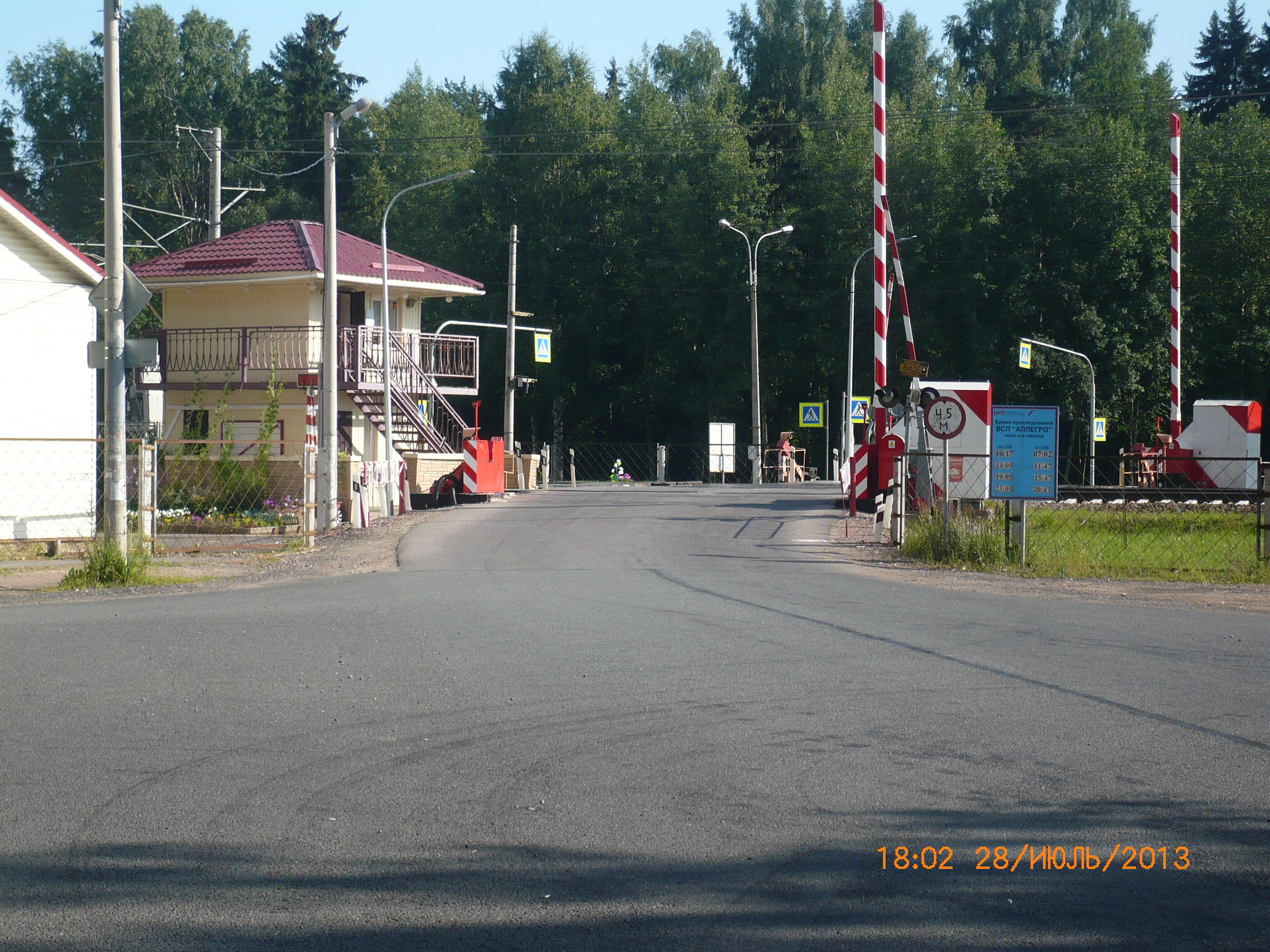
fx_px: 3082
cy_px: 476
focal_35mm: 84
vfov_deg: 17.6
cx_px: 635
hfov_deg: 23.3
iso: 100
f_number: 4.4
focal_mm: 13.9
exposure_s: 1/400
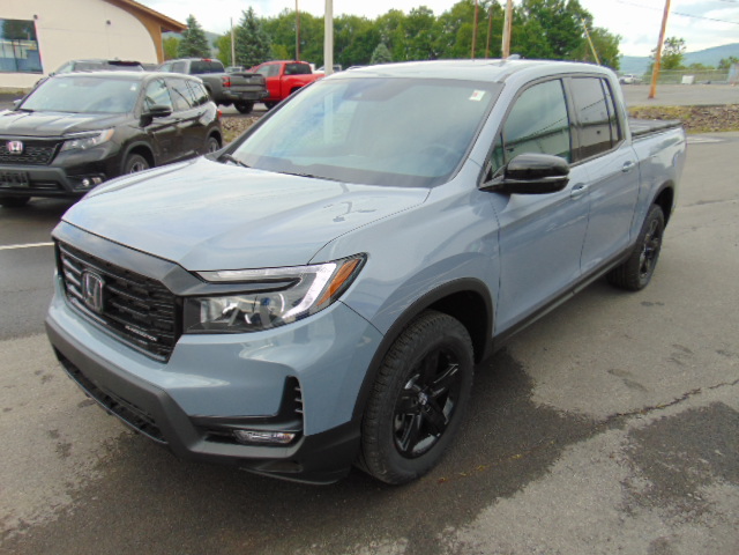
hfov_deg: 69.4
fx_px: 534
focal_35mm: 25
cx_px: 370
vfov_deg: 54.9
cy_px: 278
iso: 80
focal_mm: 4.5
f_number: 3
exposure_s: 1/250
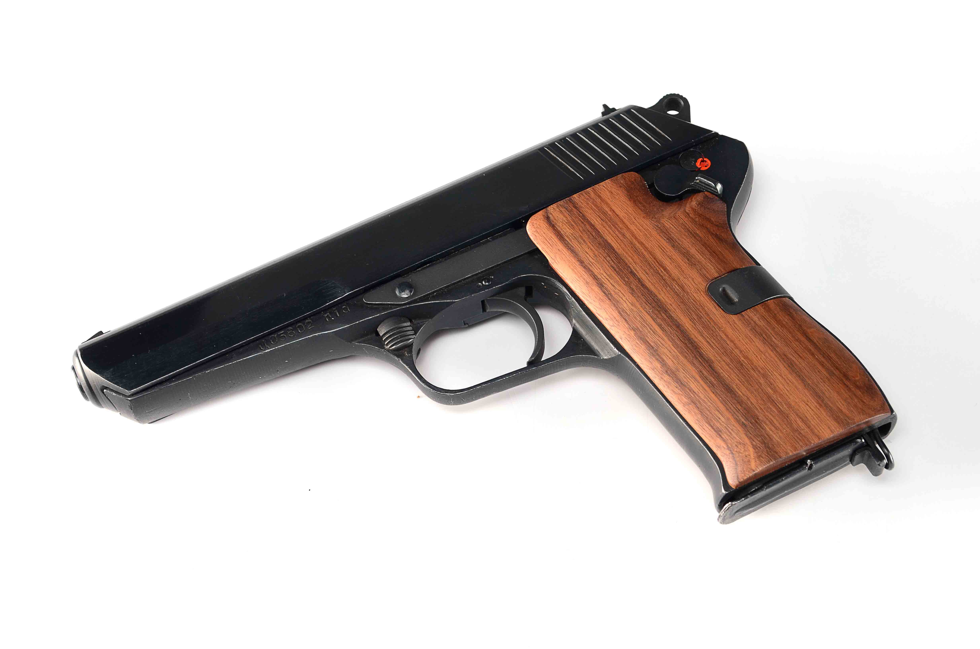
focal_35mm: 63
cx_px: 490
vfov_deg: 21.5
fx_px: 1711
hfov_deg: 32.0
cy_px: 324
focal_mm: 42
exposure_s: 1/80
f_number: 9
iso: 100
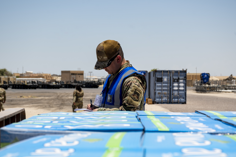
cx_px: 118
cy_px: 78
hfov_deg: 21.9
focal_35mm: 93
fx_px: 610
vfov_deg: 14.7
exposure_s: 1/320
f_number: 9
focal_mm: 62
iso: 100
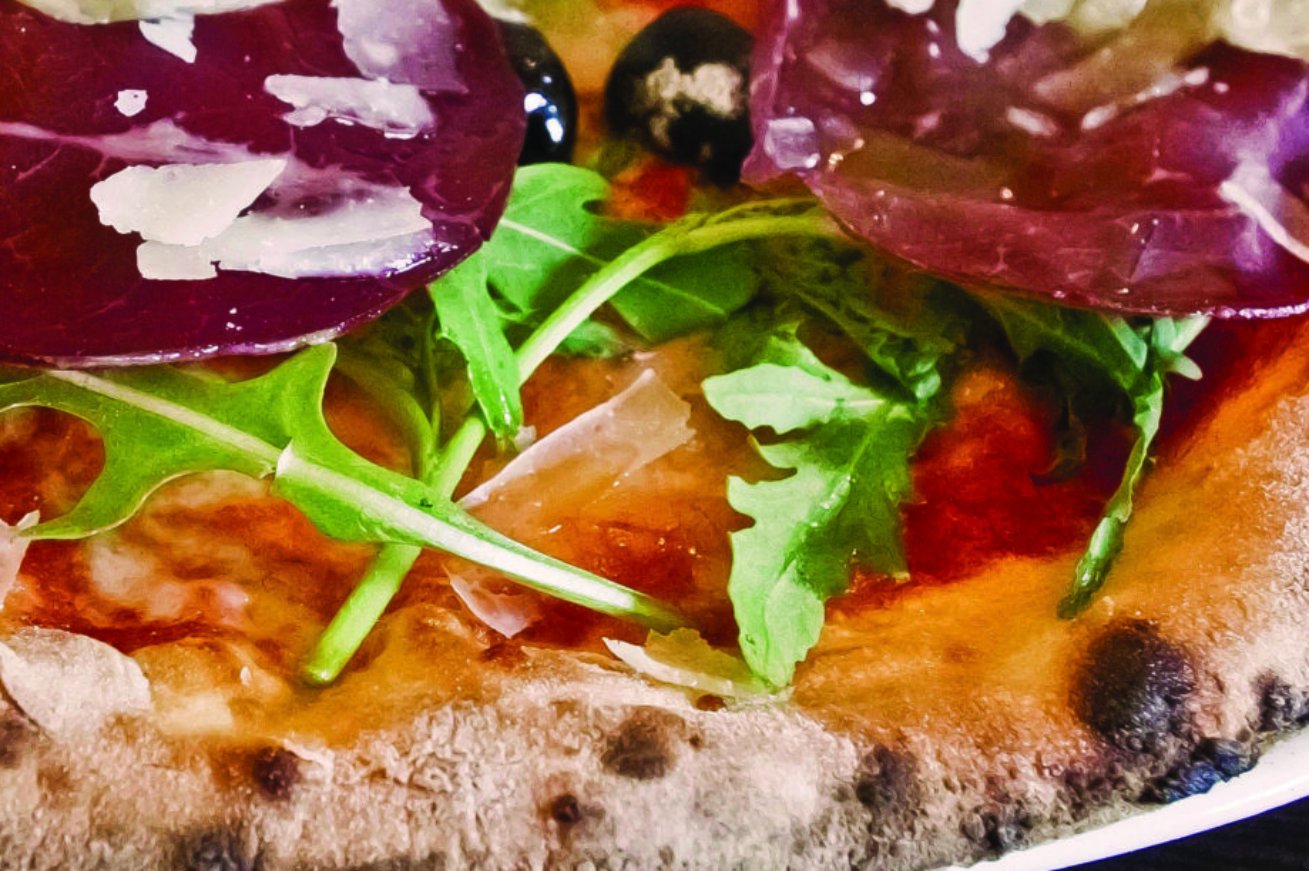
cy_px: 226
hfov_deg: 27.9
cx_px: 255
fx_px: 2579
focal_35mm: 71
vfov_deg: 19.0
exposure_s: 1/25
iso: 3200
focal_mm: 23.13
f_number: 5.6
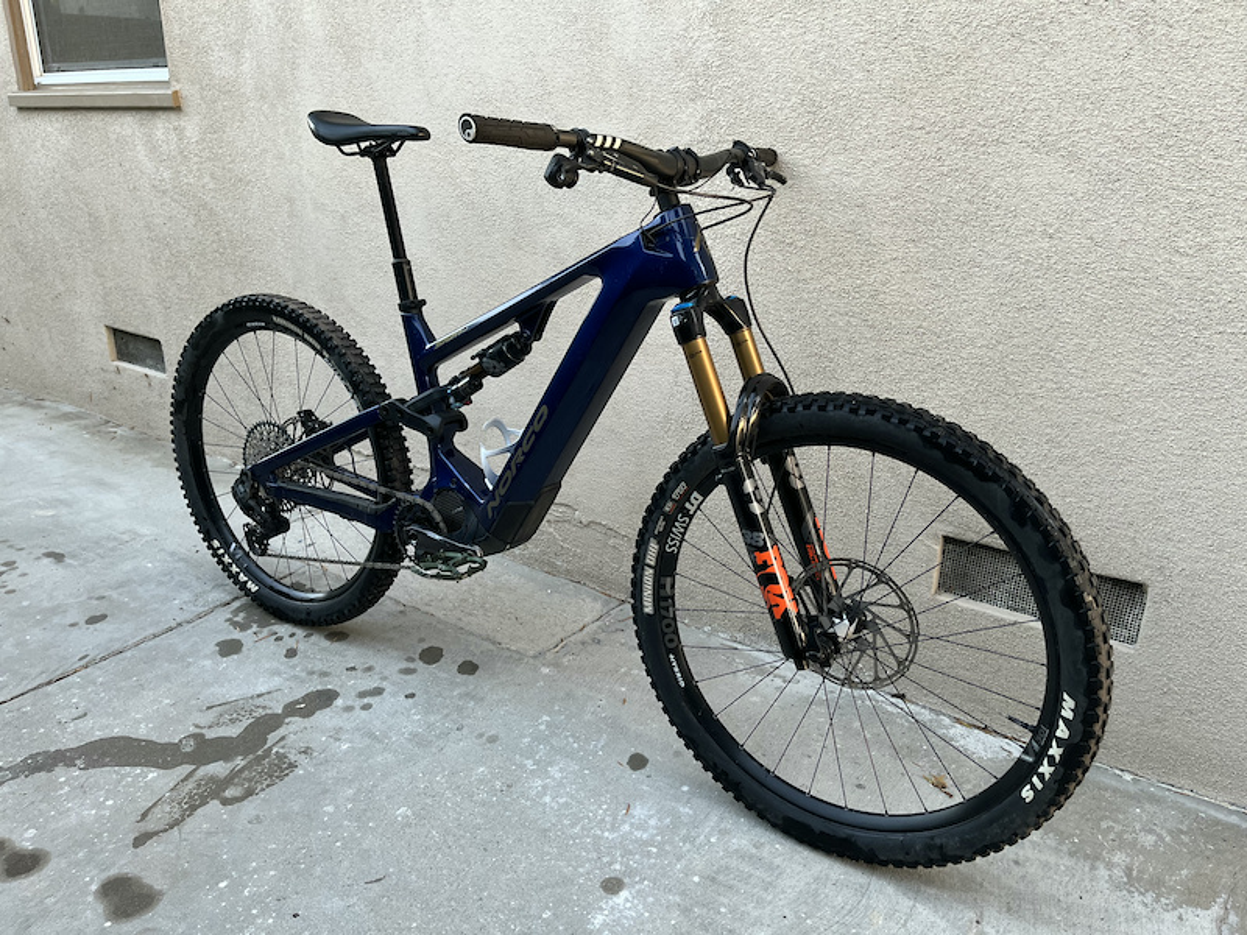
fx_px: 937
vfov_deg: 53.1
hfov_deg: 67.3
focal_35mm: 26
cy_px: 468
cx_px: 624
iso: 125
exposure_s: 1/121
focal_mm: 5.1
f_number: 1.6
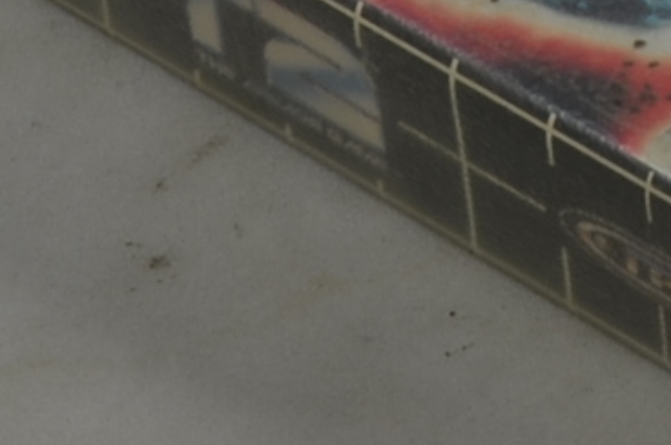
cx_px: 1459
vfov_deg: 3.4
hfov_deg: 5.0
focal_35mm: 402
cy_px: -474
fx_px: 7480
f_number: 20
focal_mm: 40
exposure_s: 1/3
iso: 100
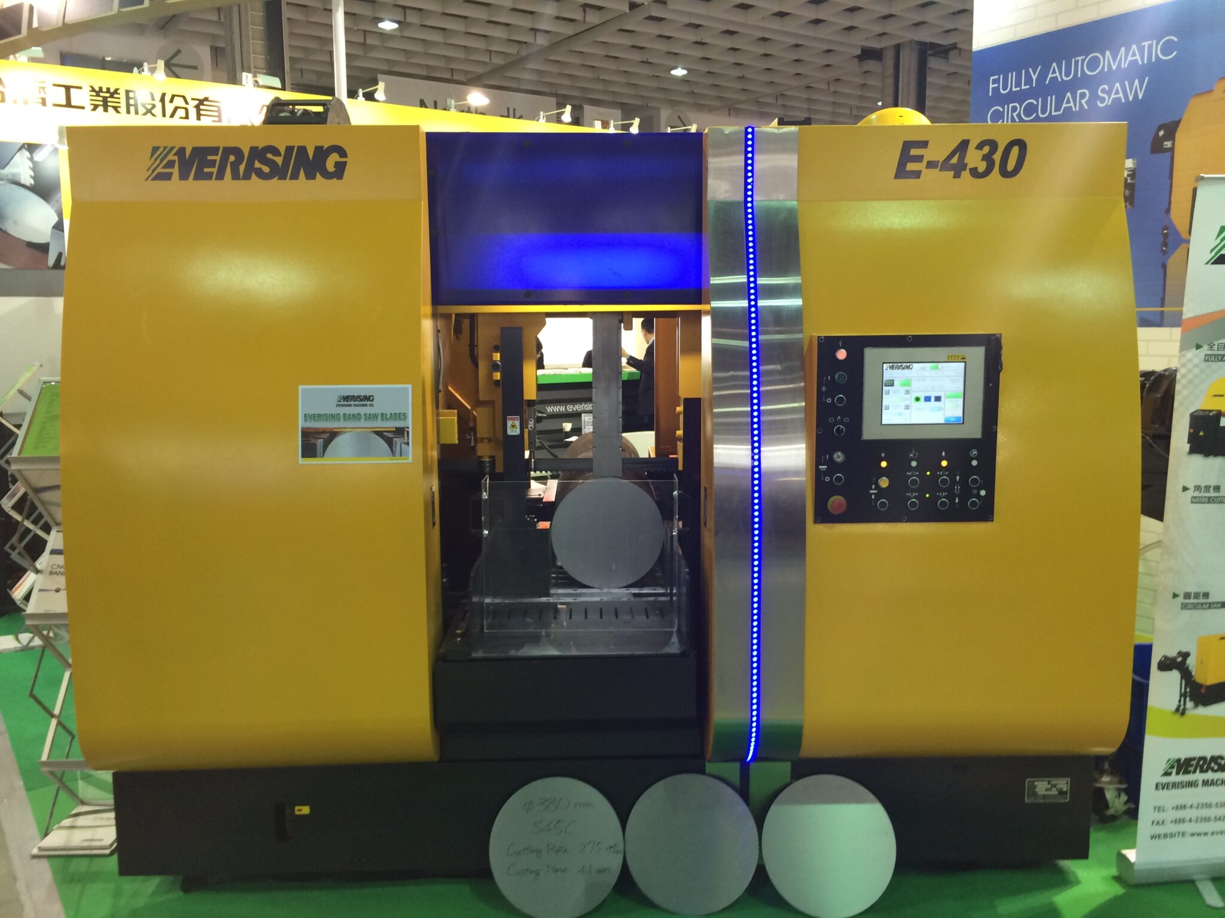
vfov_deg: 48.2
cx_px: 612
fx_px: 1026
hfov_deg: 61.7
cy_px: 459
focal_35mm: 29
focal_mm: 4.15
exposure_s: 1/30
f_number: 2.2
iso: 64
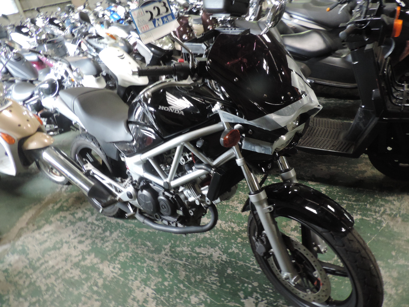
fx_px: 284
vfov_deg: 56.8
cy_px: 154
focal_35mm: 24
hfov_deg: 71.6
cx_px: 204
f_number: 3
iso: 500
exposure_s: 1/8
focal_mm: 4.3
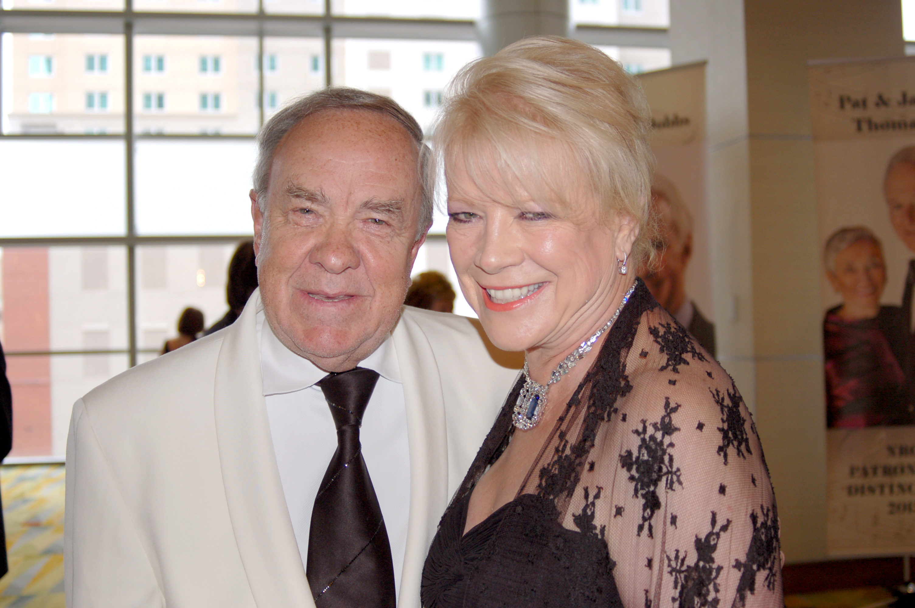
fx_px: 1067
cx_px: 458
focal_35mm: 42
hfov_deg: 46.4
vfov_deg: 31.8
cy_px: 304
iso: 200
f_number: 3.3
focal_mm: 28
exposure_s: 1/60
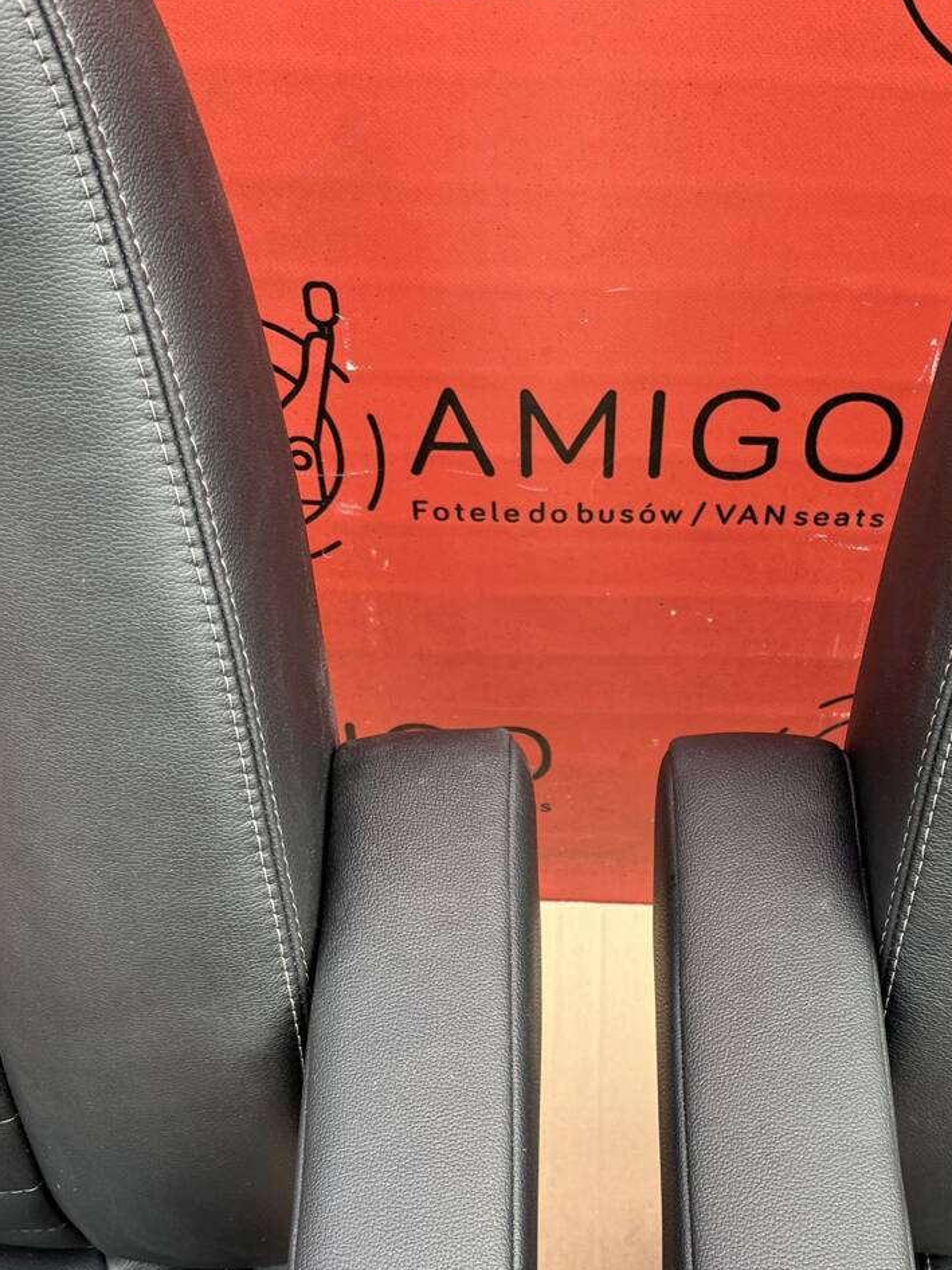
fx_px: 1613
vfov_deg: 41.1
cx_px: 611
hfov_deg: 32.7
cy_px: 1017
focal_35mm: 44
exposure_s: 1/133
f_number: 1.6
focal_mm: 5.1
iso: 32
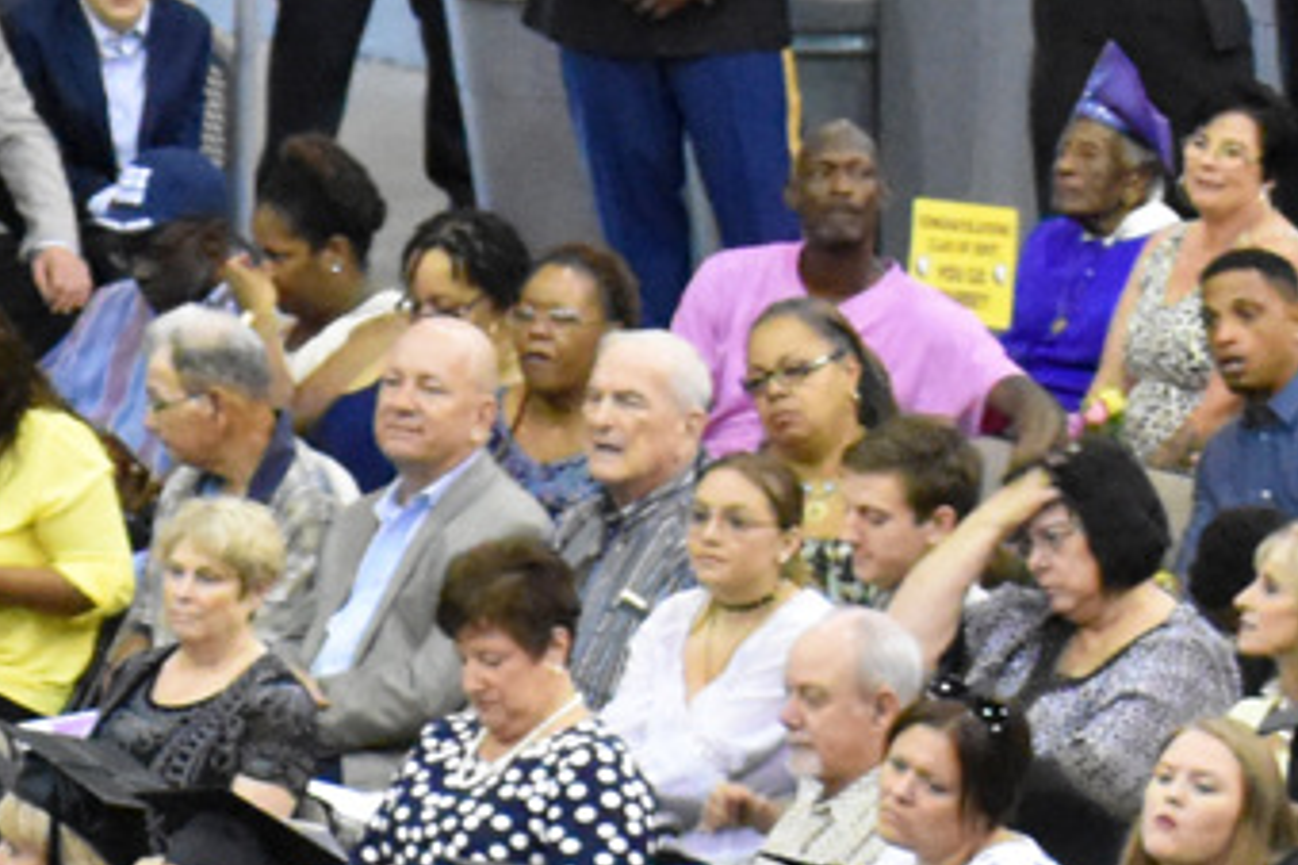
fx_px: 22317
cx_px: -662
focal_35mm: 619
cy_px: 2455
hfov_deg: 3.3
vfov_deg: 2.2
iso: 4500
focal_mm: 70
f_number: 4.5
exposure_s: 1/125
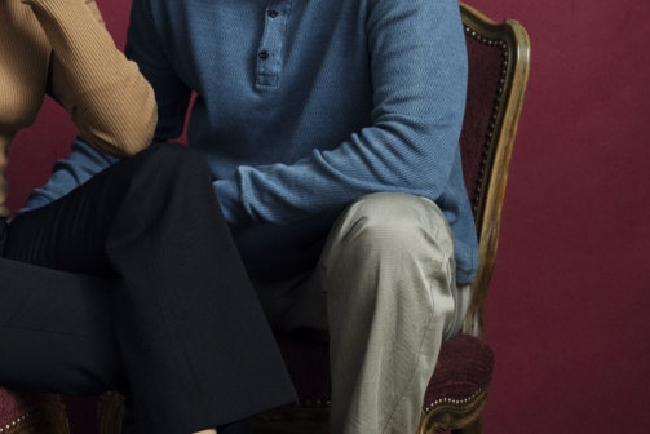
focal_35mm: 120
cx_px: -9
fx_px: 2168
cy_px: 90
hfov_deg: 16.7
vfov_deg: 11.4
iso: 1250
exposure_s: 1/100
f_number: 5.6
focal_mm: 59
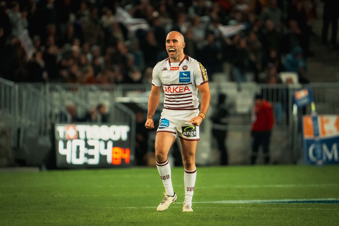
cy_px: 113
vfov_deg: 2.3
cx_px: 170
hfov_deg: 3.4
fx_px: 5653
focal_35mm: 600
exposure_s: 1/1250
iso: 10000
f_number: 6.3
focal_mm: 600
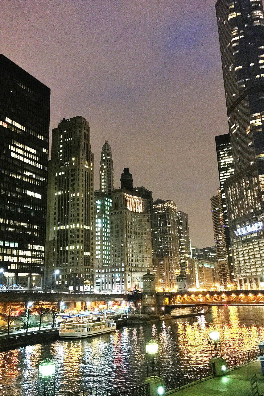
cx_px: 126
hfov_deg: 42.3
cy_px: 198
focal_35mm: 31
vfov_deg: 60.3
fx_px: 341
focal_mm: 4.15
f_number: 2.2
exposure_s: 1/4
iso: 125
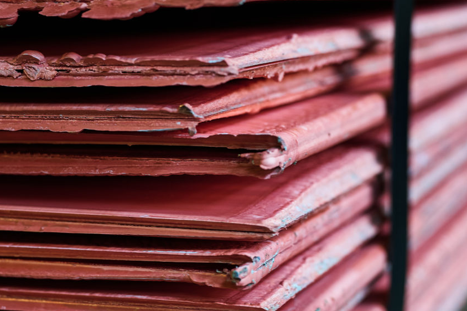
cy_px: 136
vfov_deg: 15.0
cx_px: 242
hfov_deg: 22.4
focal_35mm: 91
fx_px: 1180
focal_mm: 50
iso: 400
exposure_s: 1/20
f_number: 4
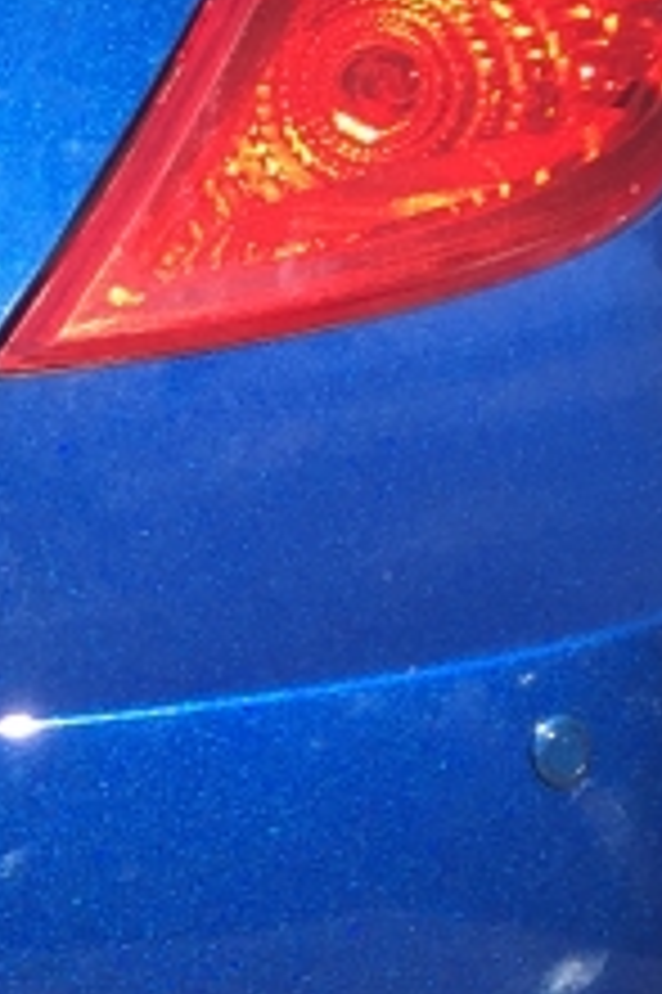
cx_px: -1437
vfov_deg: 12.5
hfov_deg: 7.3
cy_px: 450
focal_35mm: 164
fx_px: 4530
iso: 32
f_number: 2.2
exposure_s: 1/746
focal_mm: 4.15
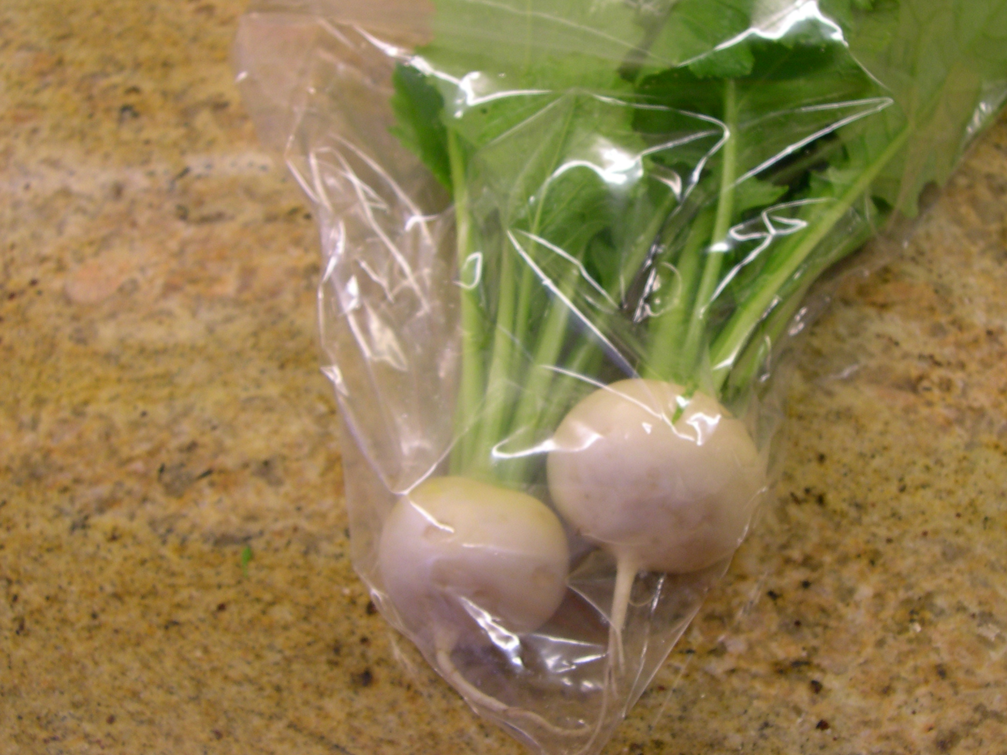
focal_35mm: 46
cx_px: 572
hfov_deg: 41.2
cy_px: 344
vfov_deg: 31.5
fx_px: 1338
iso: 100
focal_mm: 8
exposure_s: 1/35.6
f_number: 2.8
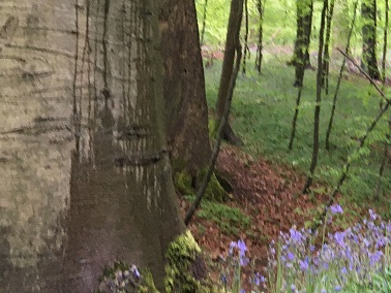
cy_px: 122
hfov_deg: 19.4
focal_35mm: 92
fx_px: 1040
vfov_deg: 16.1
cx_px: 528
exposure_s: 1/33
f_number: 2.2
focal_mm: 4.15
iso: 64
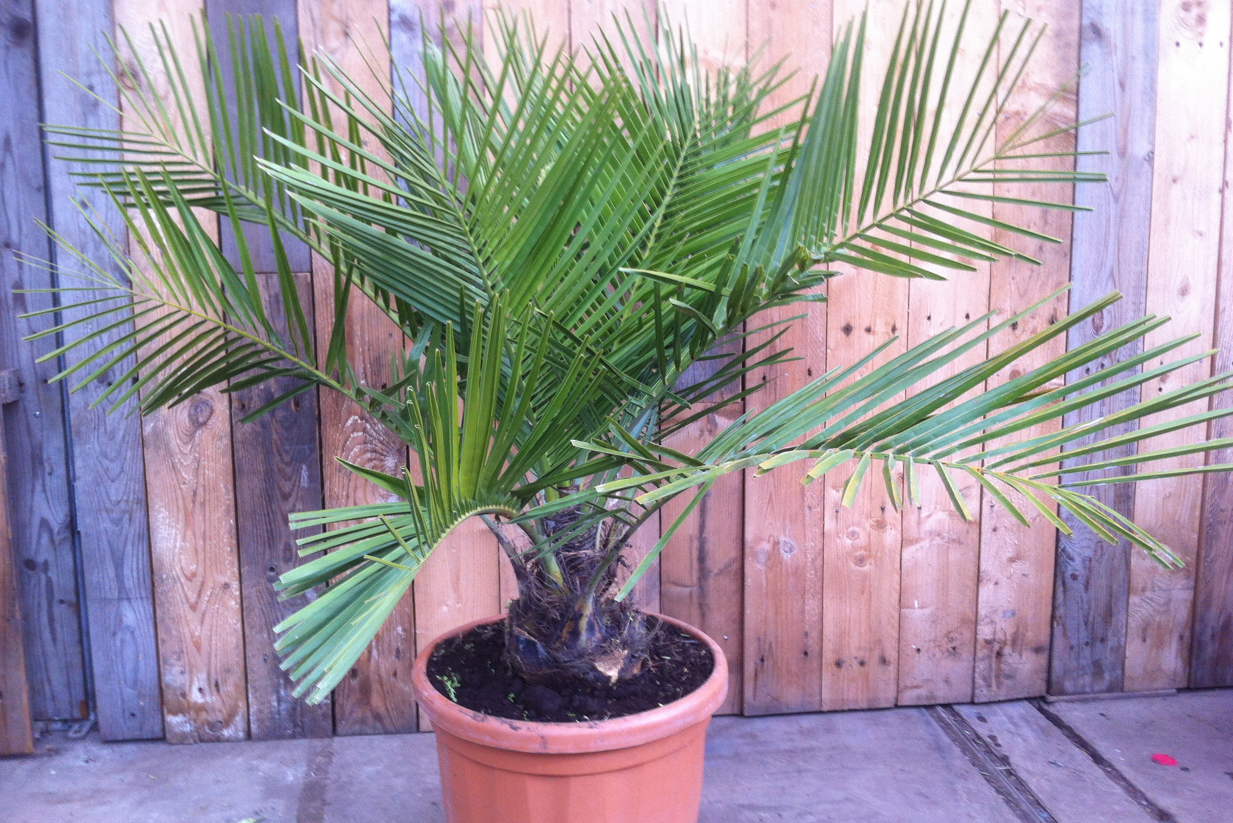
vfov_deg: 35.9
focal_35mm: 37
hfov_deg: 51.9
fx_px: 1267
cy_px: 395
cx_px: 612
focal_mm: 3.85
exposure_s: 1/24
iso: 80
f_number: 2.8
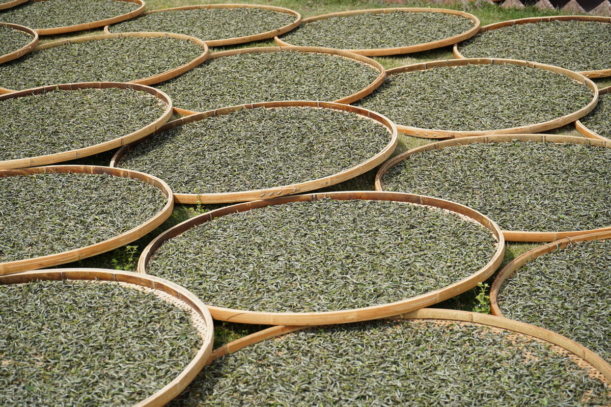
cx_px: 306
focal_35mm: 70
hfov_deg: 28.9
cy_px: 204
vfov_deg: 19.4
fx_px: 1188
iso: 100
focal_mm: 70
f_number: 8
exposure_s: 1/250
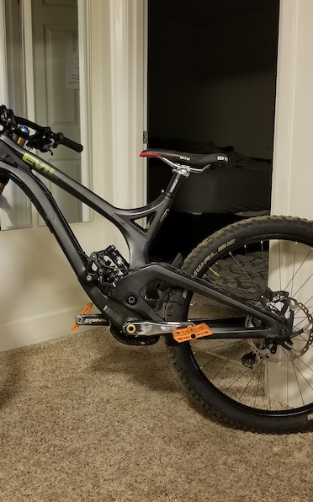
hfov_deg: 34.2
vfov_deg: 52.8
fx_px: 505
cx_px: 111
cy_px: 251
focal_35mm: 37
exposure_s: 1/10
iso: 250
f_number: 1.7
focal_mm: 4.25
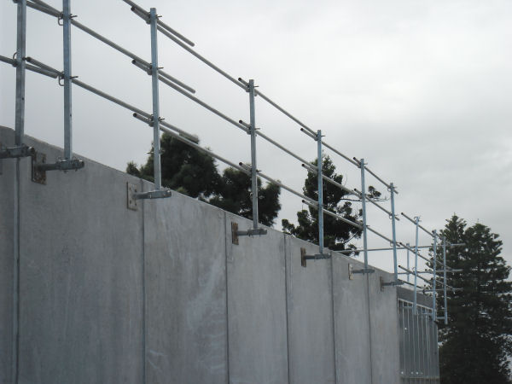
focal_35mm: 108
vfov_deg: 13.7
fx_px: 1597
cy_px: 192
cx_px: 256
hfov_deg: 18.2
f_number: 5.1
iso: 80
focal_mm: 19.6
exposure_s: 1/378
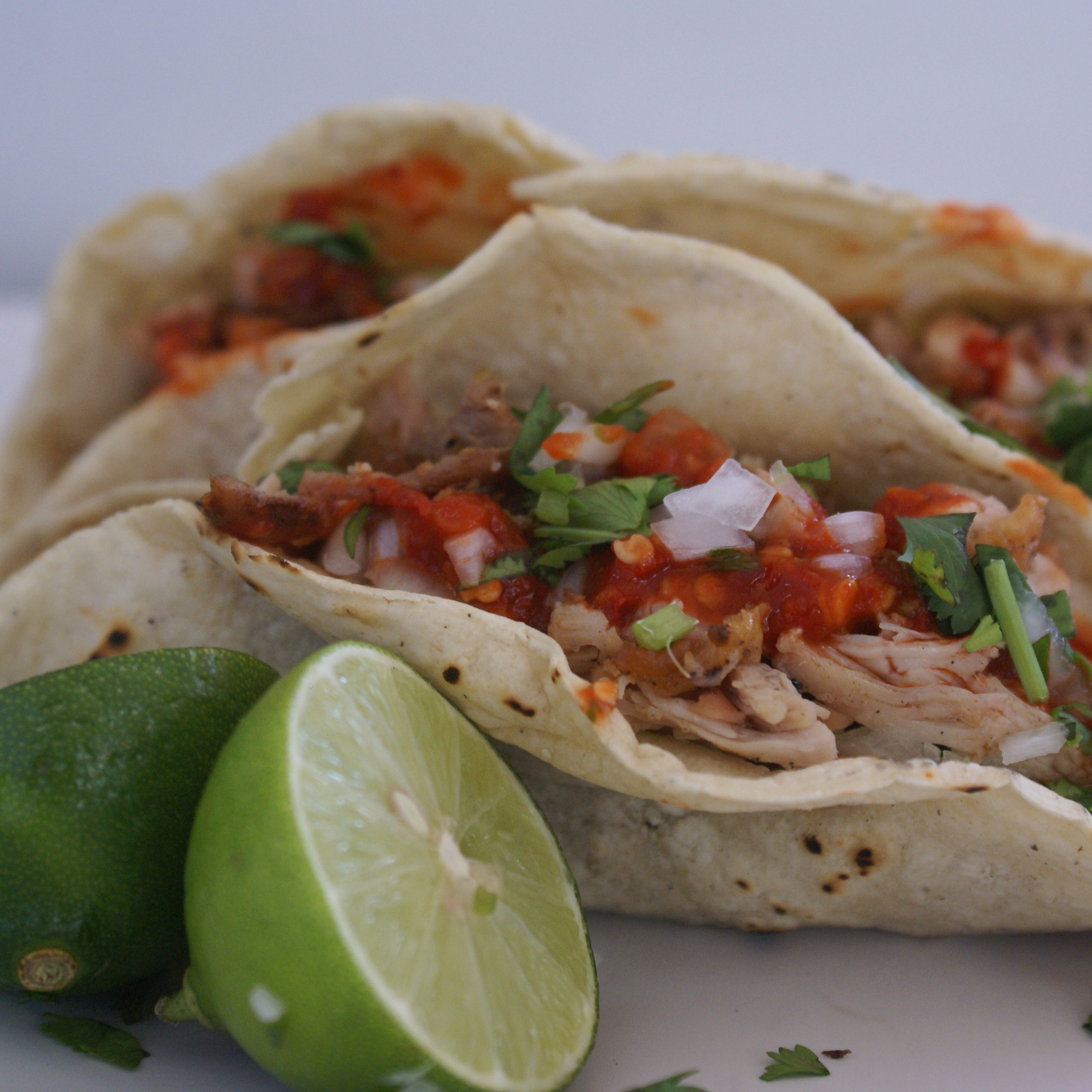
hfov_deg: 20.0
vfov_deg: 20.0
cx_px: 651
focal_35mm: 87
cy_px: 547
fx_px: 3092
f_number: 5.6
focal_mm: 45
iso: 400
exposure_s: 1/40
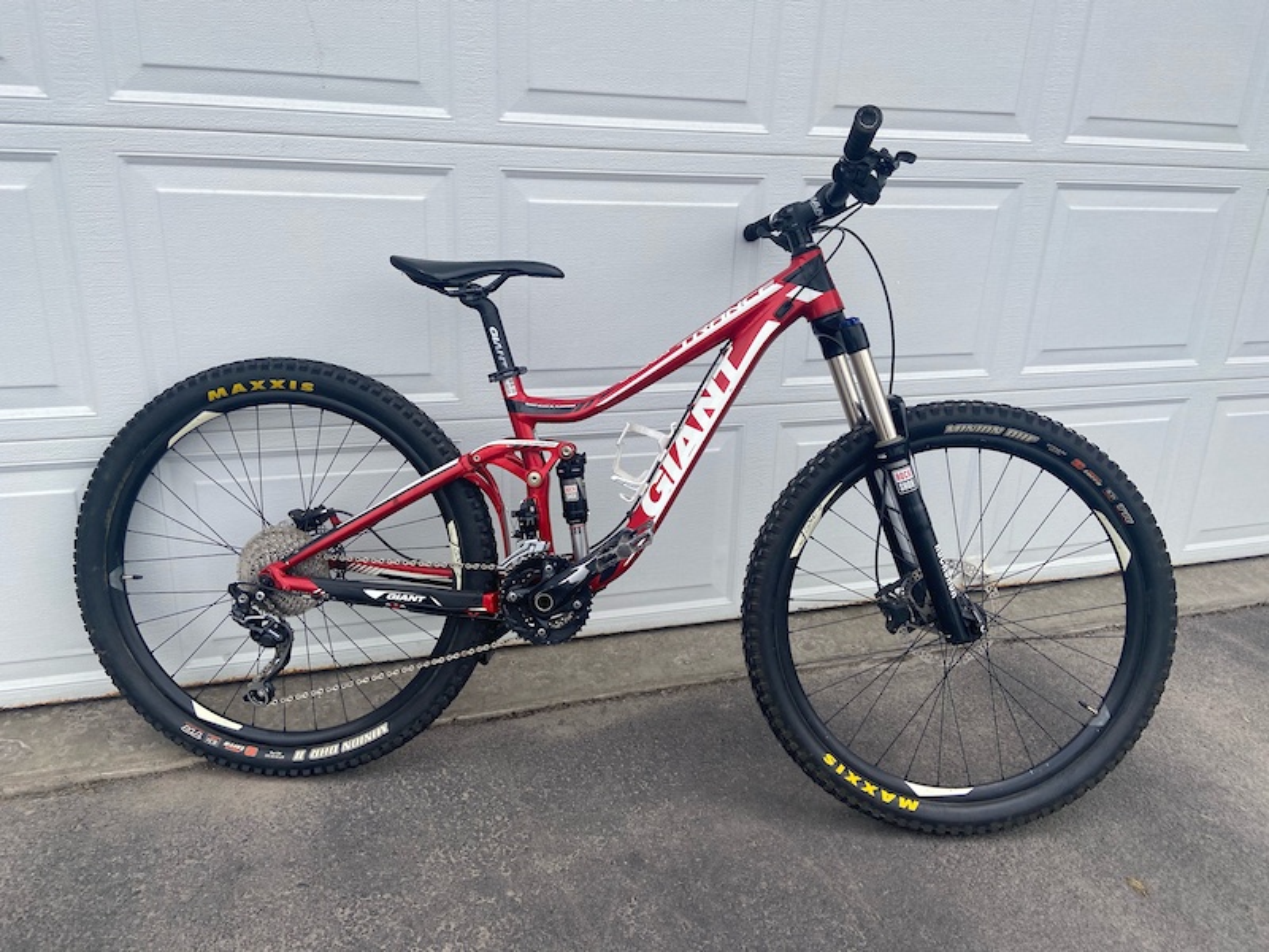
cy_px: 476
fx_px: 953
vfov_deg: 53.1
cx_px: 634
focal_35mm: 26
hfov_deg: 67.3
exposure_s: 1/616
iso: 32
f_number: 1.8
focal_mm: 4.25
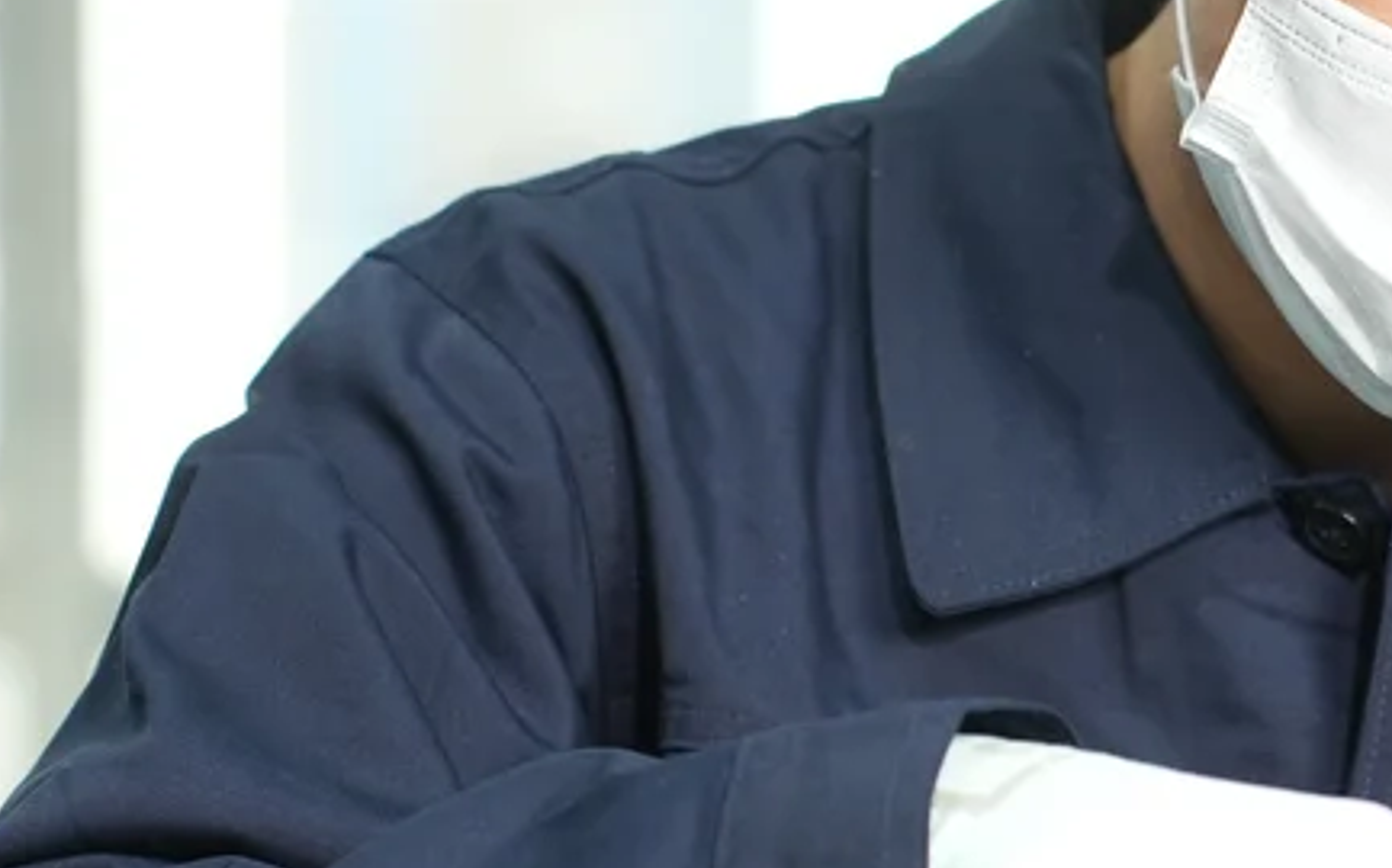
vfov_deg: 5.1
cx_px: 1472
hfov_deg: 8.1
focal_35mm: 258
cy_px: 463
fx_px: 9781
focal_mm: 73
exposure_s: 1/160
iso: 320
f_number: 3.2
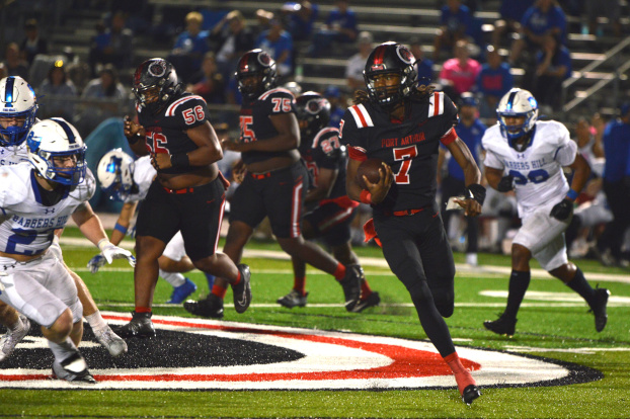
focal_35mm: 292
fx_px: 5116
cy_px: 210
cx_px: 315
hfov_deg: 7.0
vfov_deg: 4.7
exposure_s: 1/500
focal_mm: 195
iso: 800
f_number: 2.8
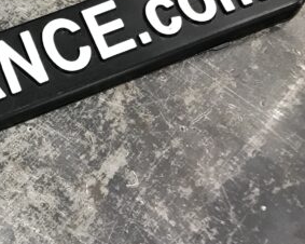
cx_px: -211
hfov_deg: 16.7
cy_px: 1
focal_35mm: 99
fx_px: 893
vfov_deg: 15.3
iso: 40
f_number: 1.8
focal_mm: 3.99
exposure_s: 1/30
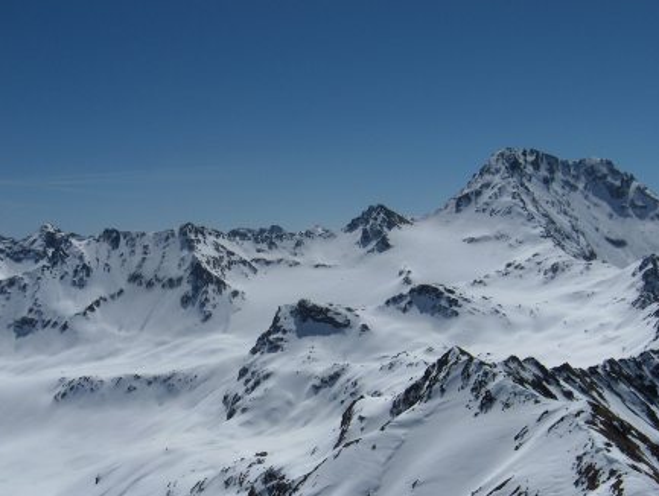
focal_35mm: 54
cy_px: 332
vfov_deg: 26.9
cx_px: 298
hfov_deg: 35.5
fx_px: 1029
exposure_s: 1/2083
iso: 100
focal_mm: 8
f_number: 4.8
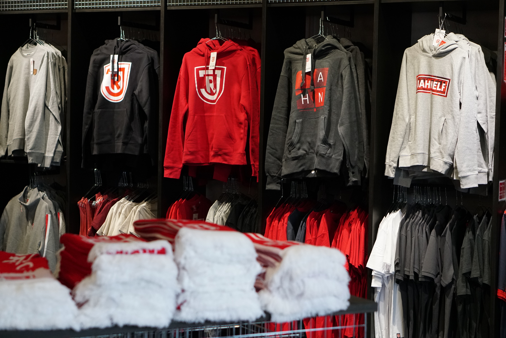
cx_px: 253
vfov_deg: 18.2
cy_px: 169
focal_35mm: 75
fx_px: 1054
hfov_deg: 27.0
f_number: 2.8
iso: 1600
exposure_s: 1/160
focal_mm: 50
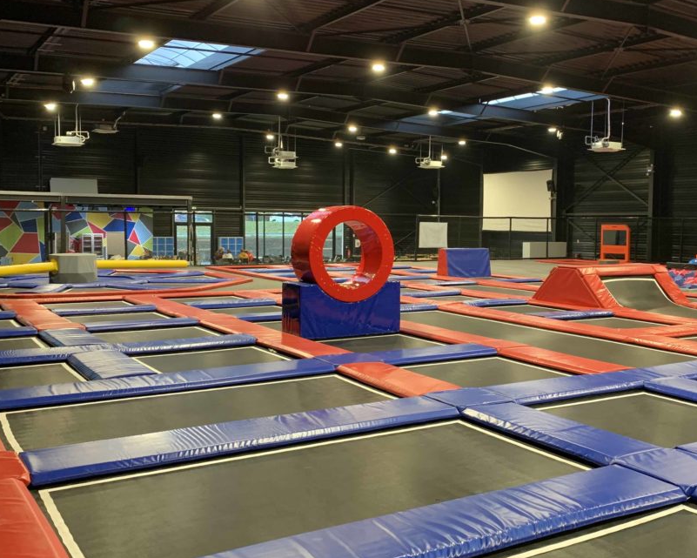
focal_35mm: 38
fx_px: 784
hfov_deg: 47.7
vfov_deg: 39.1
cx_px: 406
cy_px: 255
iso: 200
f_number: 1.8
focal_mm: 4.25
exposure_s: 1/50
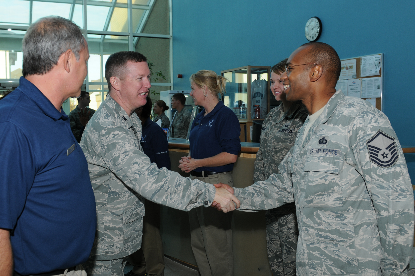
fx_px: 414
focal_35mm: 36
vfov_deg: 36.8
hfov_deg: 53.2
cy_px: 138
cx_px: 208
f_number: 5
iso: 200
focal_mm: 24
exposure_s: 1/160
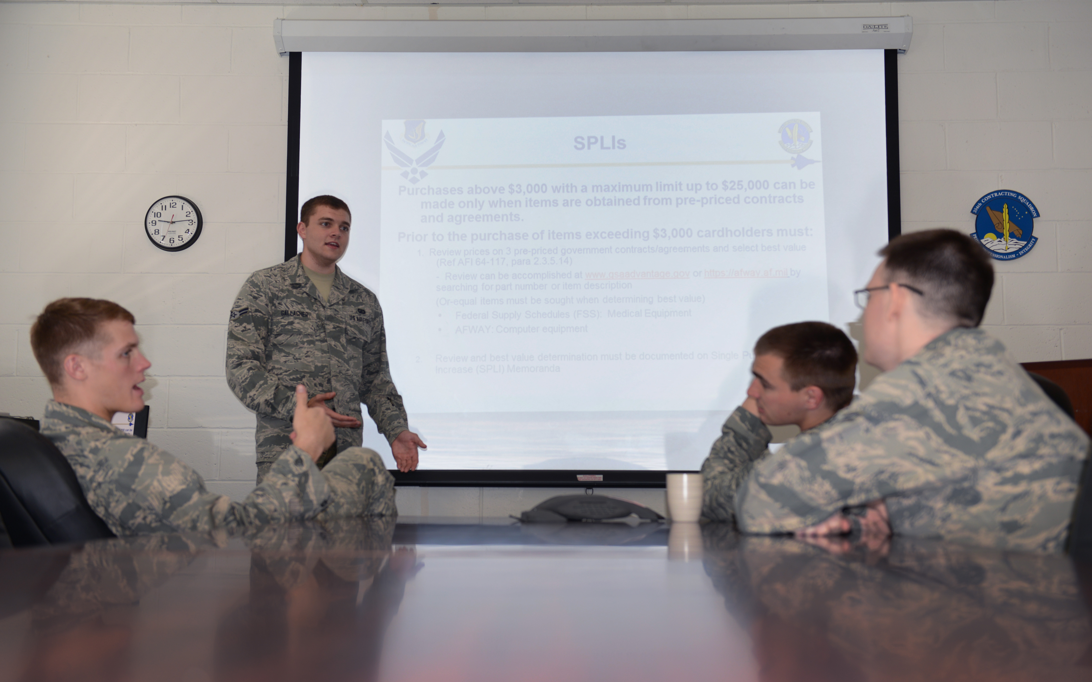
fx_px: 1220
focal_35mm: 41
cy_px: 328
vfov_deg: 31.2
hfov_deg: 48.2
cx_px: 548
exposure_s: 1/80
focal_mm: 40
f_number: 3.5
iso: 320
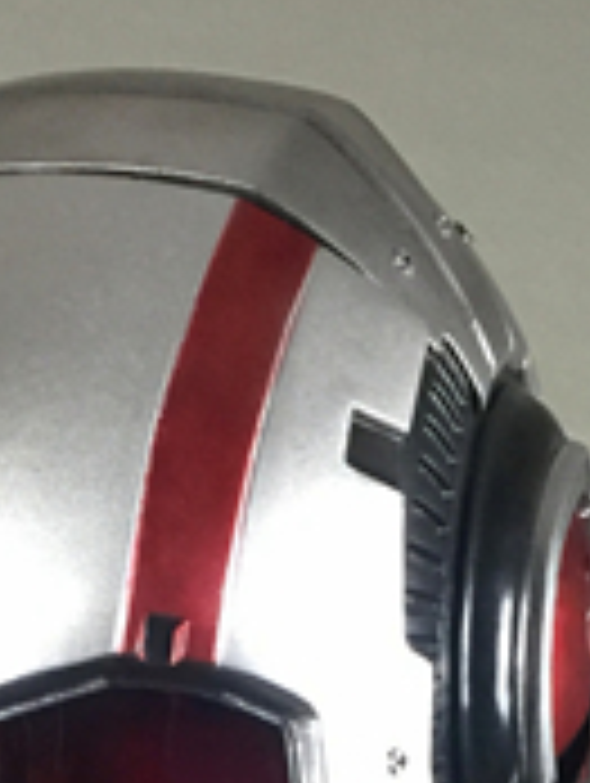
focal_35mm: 111
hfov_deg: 13.3
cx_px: 149
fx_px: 2516
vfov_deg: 15.9
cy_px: 1256
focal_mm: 4.15
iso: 125
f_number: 2.2
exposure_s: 1/17
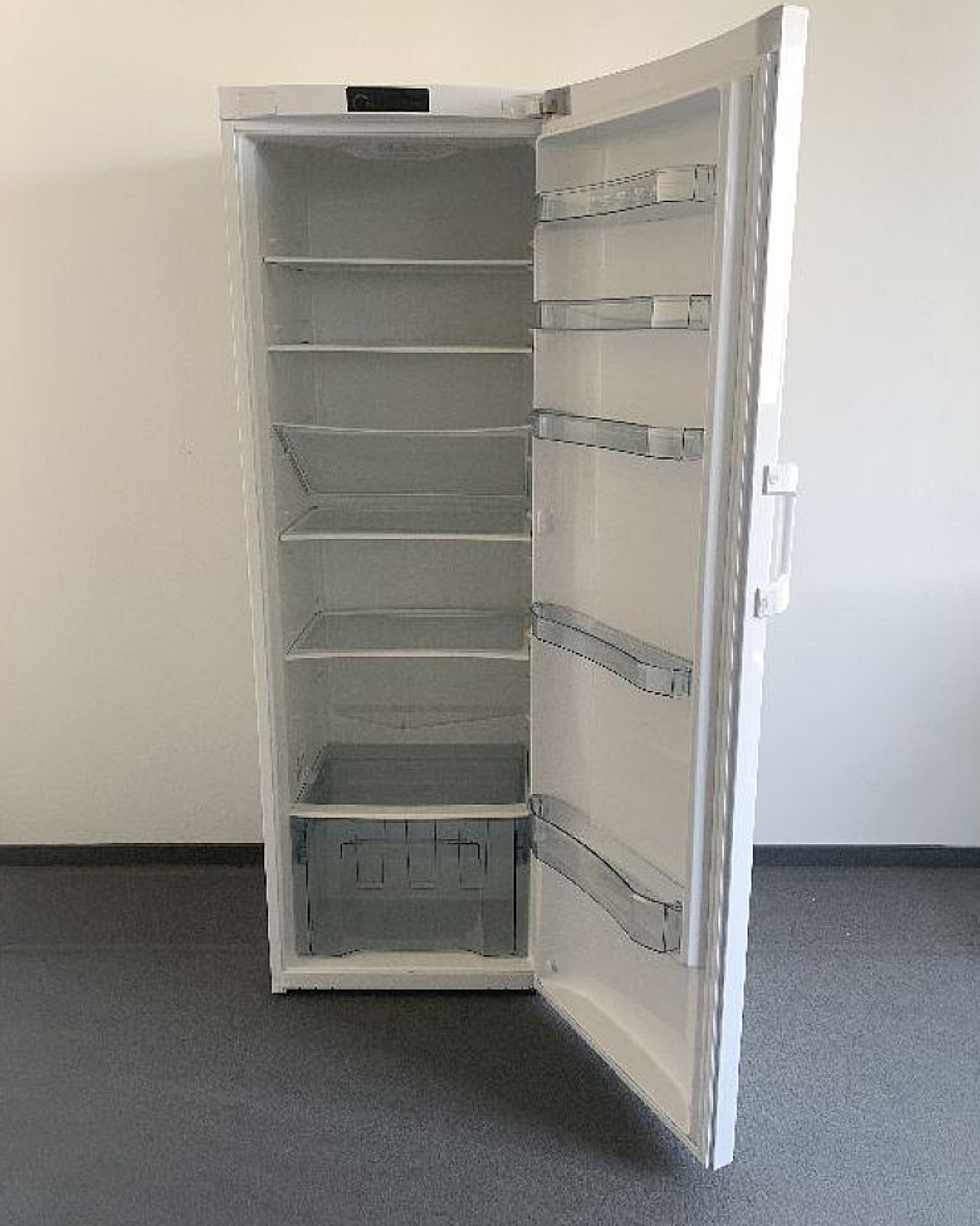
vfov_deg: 62.2
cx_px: 501
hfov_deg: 51.5
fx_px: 1015
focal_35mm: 28
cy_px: 613
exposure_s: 1/121
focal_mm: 4.25
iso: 50
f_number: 1.8
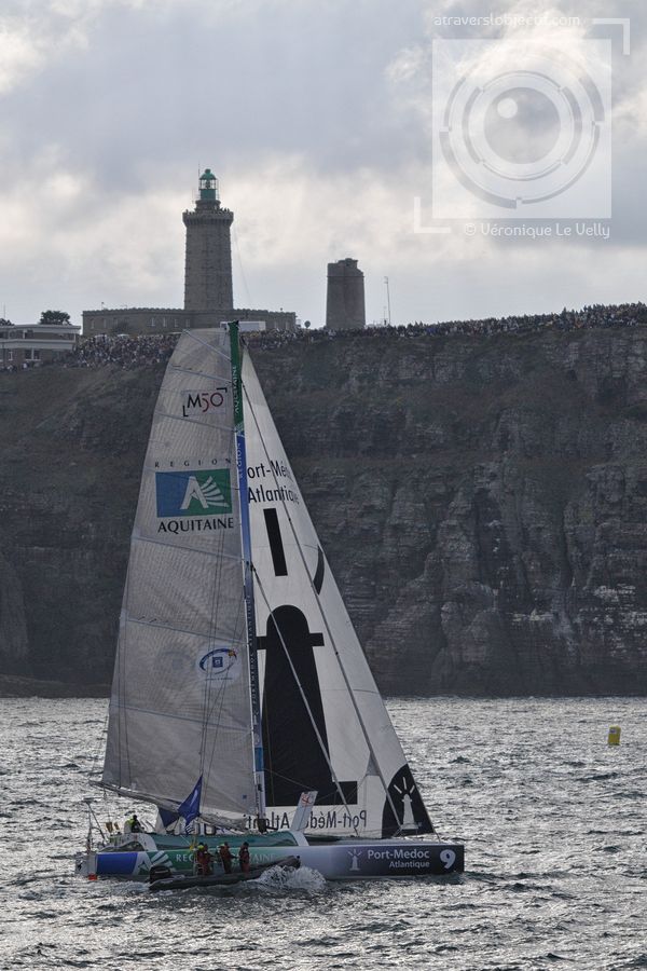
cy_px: 486
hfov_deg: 5.0
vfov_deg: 7.4
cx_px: 324
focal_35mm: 278
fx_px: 7480
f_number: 5
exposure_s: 1/5000
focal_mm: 185
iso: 640
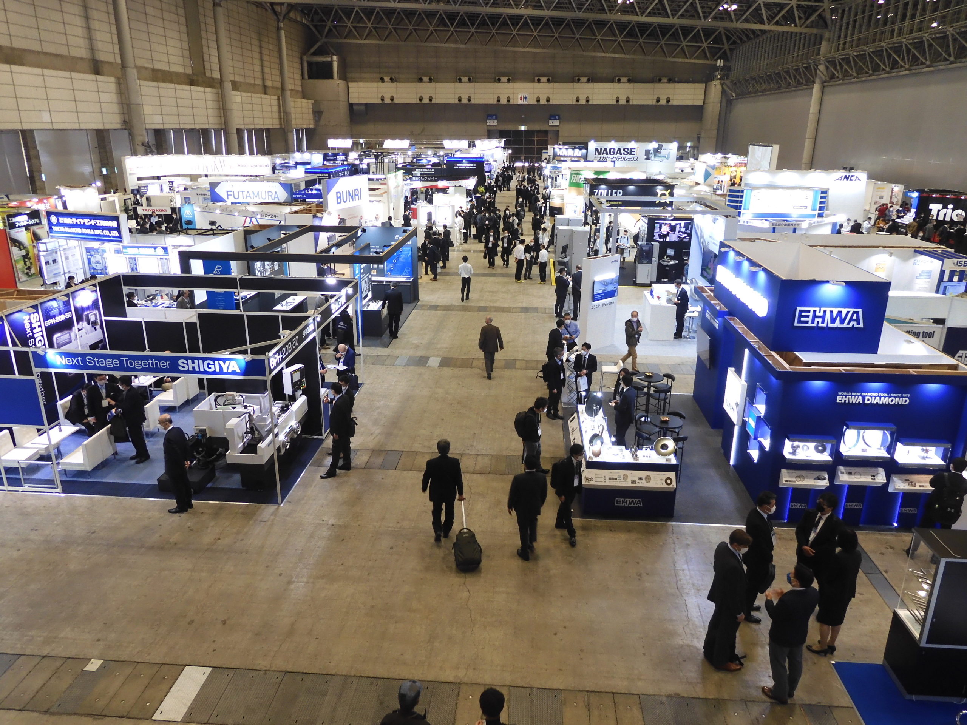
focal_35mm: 24
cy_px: 362
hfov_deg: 71.6
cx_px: 484
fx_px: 670
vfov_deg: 56.8
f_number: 3.4
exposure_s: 1/30
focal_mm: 4.3
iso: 200
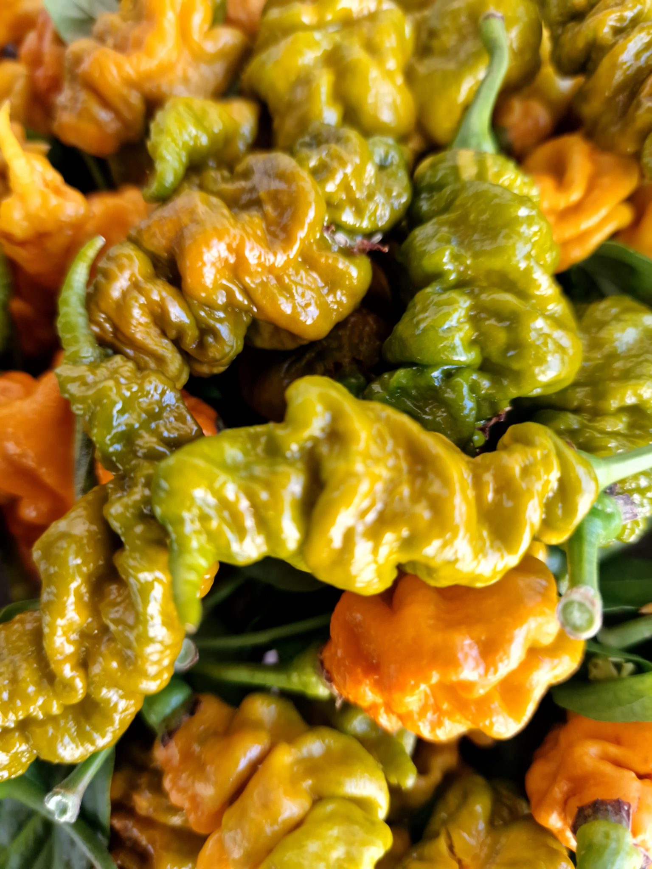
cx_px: 326
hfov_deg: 58.9
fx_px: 578
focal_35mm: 23
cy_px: 434
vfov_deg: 73.9
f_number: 1.8
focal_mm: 6.4
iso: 50
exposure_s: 1/50
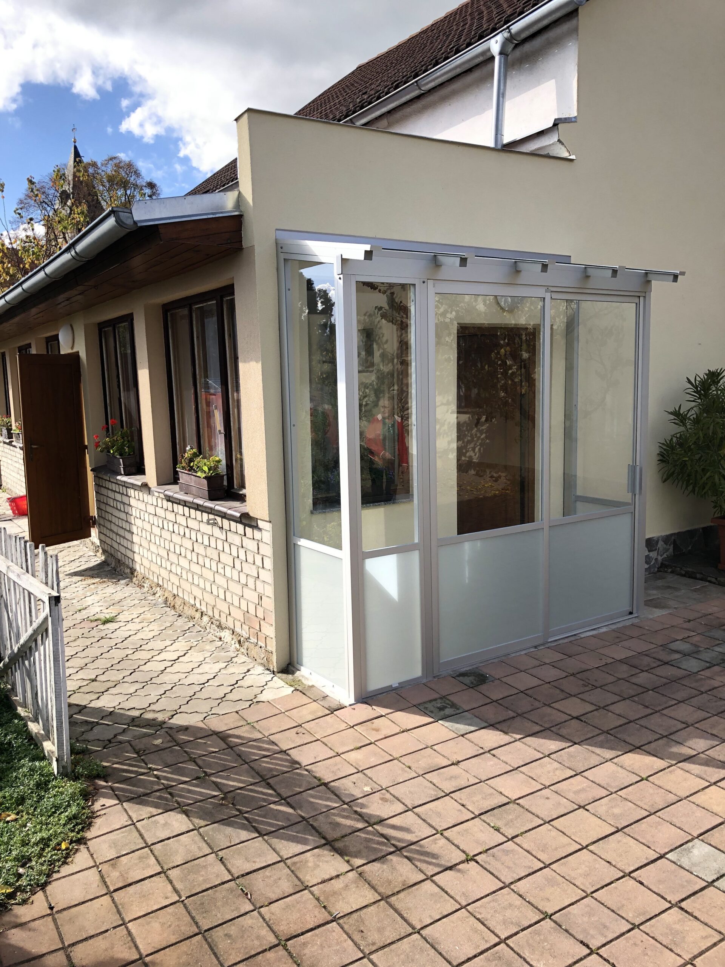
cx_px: 362
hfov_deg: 49.7
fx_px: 782
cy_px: 484
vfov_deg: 63.4
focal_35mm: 28
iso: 20
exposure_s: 1/714
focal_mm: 3.99
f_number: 1.8
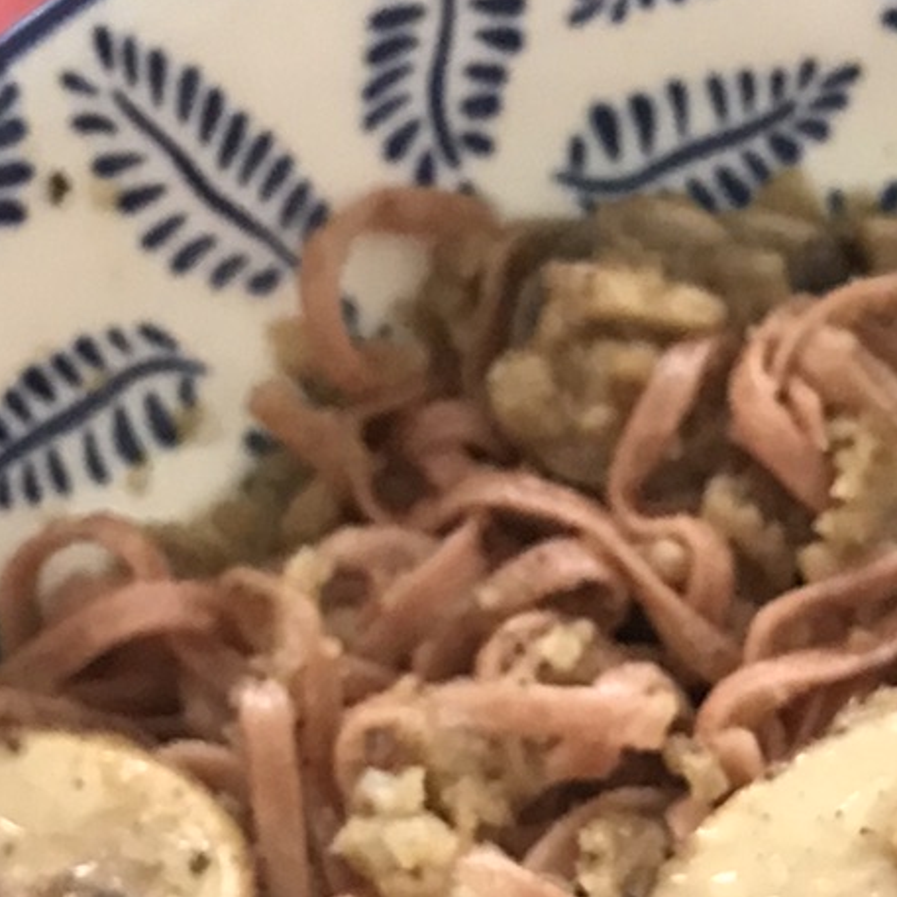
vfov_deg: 15.1
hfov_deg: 15.5
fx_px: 3254
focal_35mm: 111
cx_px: 836
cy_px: 1089
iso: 100
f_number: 1.8
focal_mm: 3.99
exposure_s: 1/17
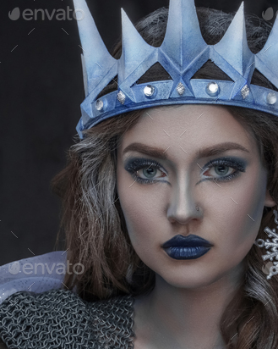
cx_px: 171
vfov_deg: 16.1
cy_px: 262
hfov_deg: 12.9
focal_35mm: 119
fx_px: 1225
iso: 160
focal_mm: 59
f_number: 8
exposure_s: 1/100
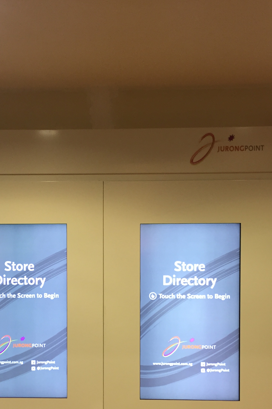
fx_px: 521
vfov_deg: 42.0
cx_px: 113
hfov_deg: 29.2
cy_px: 281
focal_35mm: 46
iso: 160
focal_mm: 4.15
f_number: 2.2
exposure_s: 1/33
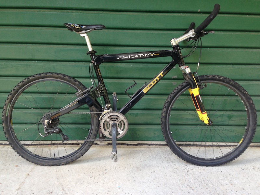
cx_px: 130
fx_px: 248
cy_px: 98
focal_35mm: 33
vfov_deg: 42.9
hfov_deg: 55.4
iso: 50
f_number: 2.4
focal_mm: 4.12
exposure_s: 1/30
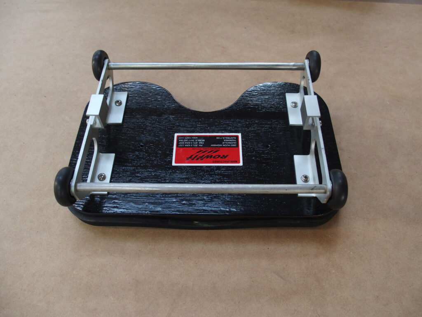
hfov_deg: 63.4
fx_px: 341
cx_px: 211
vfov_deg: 49.7
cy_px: 158
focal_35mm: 28
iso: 250
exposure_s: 1/30
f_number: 2.8
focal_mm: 6
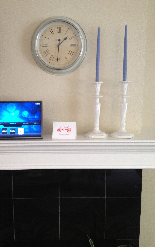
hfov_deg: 33.5
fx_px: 257
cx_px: 62
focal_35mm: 38
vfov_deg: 51.5
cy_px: 125
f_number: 2.4
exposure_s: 1/20
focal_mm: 4.28
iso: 160
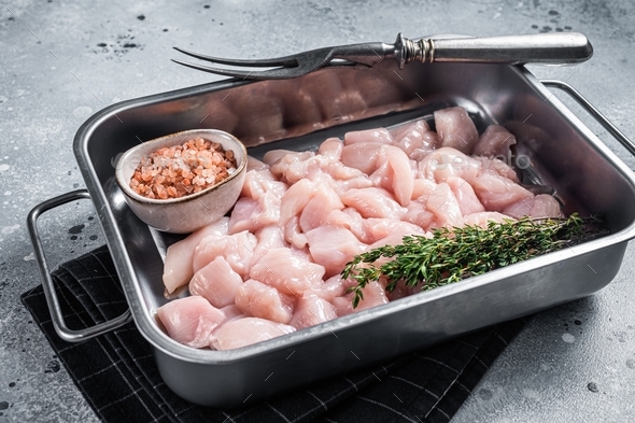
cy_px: 212
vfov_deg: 27.0
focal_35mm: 50
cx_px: 318
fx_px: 882
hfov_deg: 39.6
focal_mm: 50
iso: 200
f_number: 10
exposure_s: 1/125
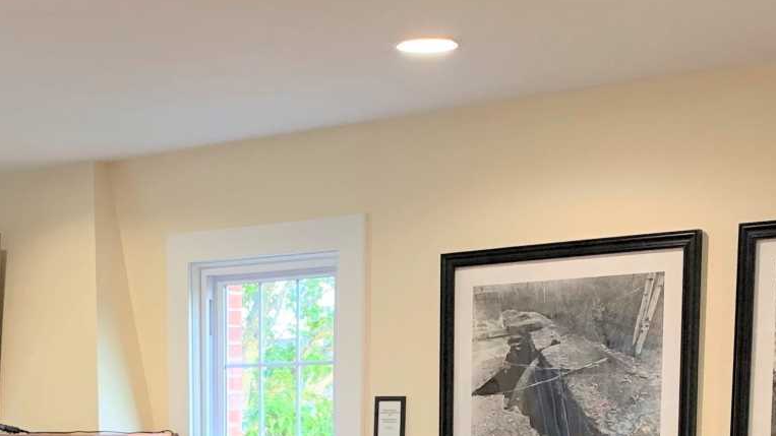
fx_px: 1564
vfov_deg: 14.7
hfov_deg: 27.7
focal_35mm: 76
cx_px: 242
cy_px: 677
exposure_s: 1/60
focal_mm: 4.25
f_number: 1.8
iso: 160
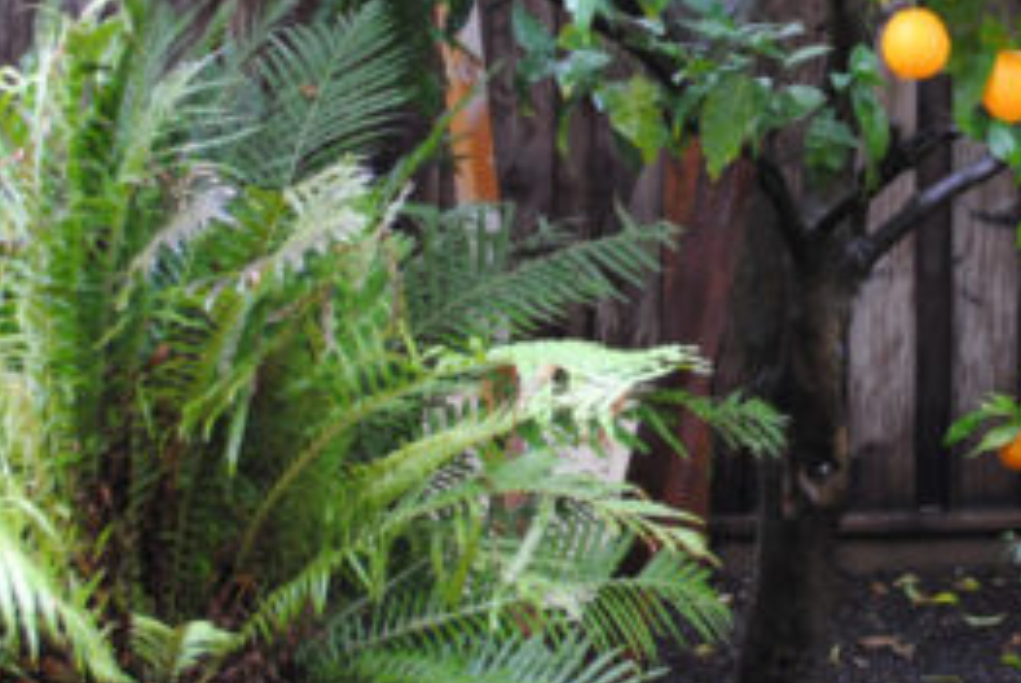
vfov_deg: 18.6
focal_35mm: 73
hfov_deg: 27.1
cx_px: 827
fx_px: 2073
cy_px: 140
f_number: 3.8
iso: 220
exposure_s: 1/30
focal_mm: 20
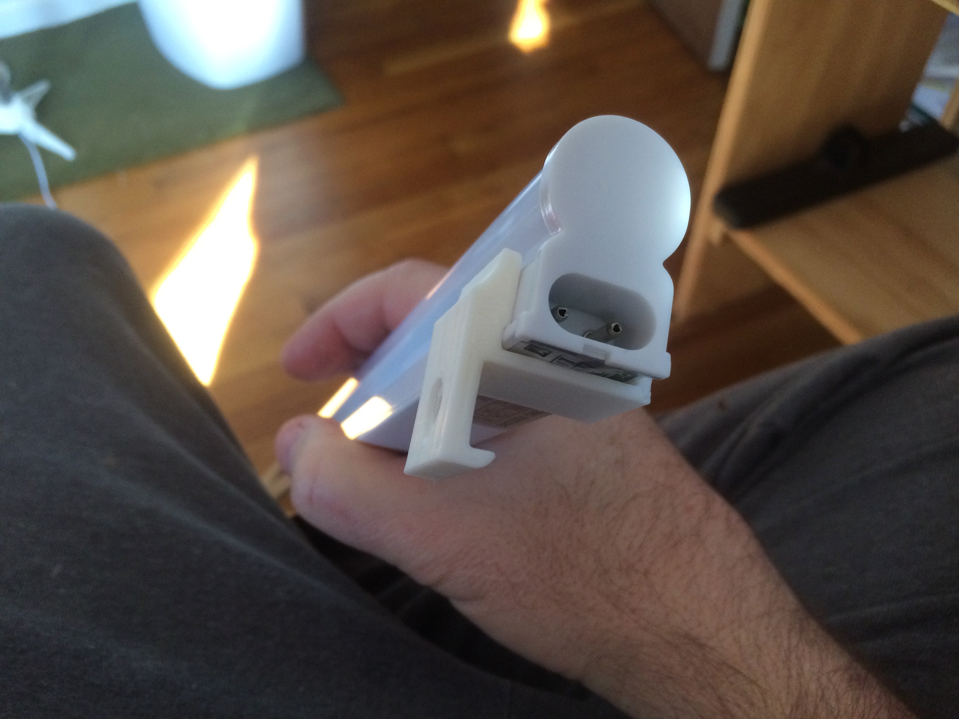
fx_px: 803
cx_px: 480
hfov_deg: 61.7
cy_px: 360
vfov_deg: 48.2
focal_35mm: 29
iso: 200
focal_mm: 4.15
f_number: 2.2
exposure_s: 1/30
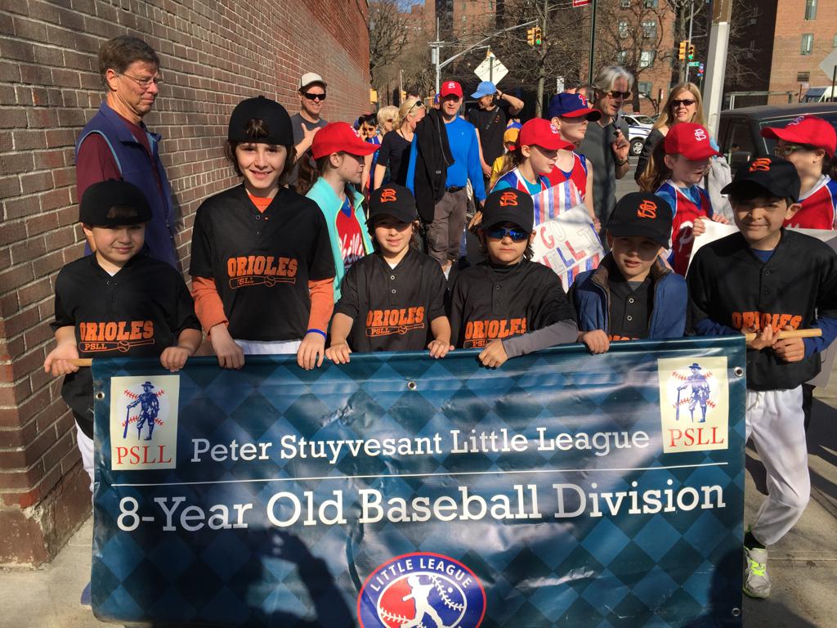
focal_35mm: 29
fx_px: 701
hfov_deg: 61.7
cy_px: 314
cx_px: 418
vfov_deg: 48.2
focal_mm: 4.15
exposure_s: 1/2198
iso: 32
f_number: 2.2
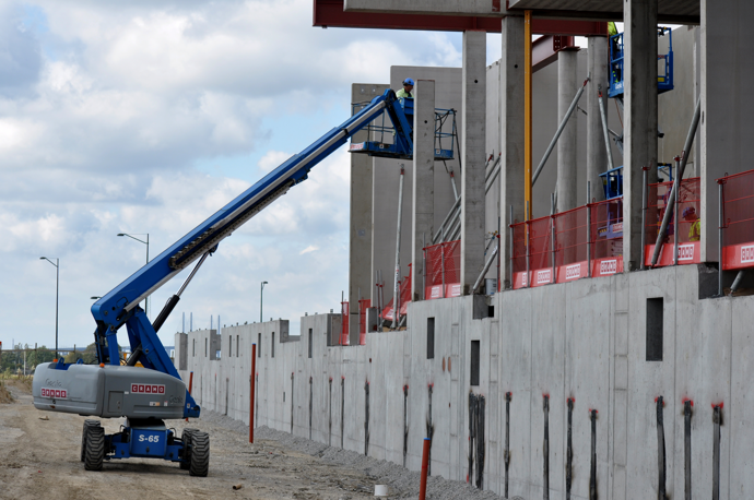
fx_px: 2196
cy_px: 250
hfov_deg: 19.5
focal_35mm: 105
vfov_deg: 13.0
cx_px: 377
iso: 200
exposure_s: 1/640
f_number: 6.3
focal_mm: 70
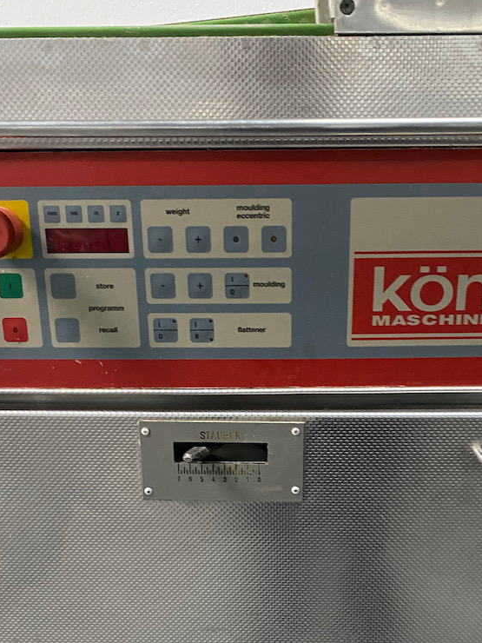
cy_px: 479
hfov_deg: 32.2
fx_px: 835
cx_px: 261
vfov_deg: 40.9
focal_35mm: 45
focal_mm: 4.25
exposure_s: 1/50
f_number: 1.8
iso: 400
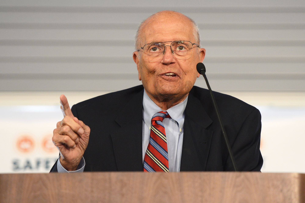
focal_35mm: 180
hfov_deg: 11.4
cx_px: 152
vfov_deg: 7.6
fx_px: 1523
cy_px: 102
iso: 1250
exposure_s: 1/200
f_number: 2.8
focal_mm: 180
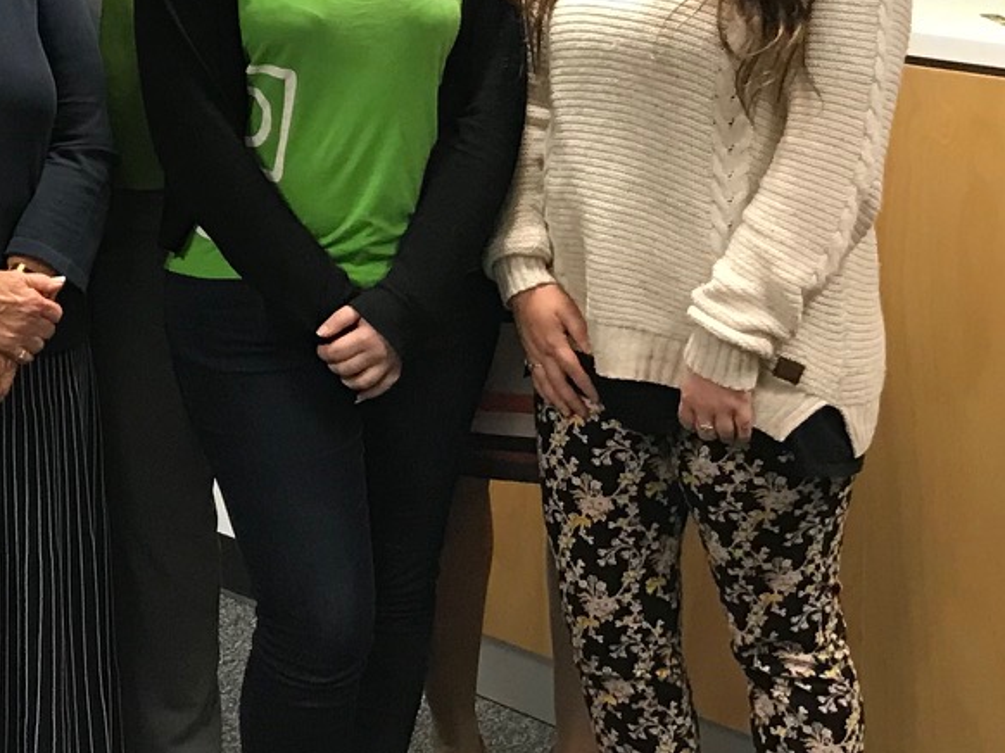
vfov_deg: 14.8
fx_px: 2815
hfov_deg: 19.1
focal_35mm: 97
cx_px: -209
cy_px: -86
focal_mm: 3.99
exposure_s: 1/17
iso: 64
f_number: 1.8
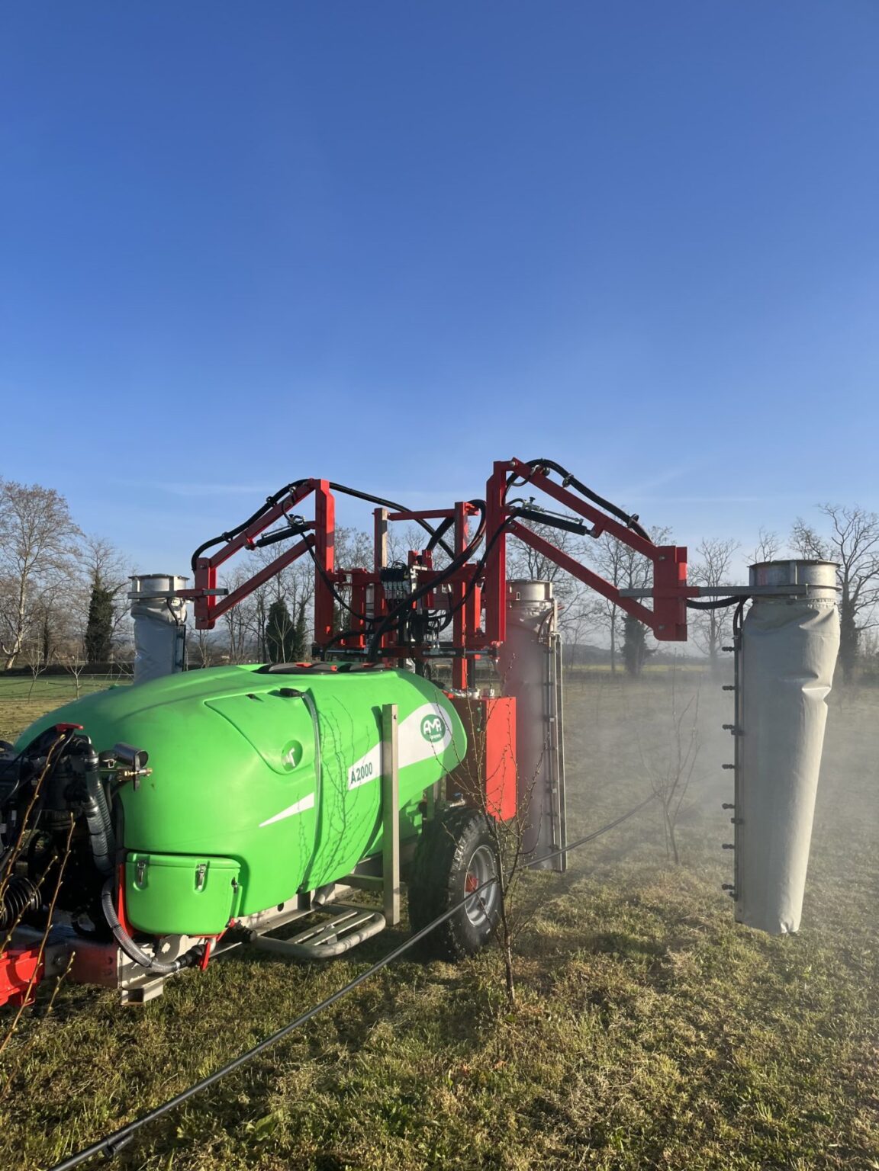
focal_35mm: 26
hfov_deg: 53.1
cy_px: 586
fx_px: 880
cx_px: 440
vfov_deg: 67.3
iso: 50
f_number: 1.6
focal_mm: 5.1
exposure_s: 1/2571
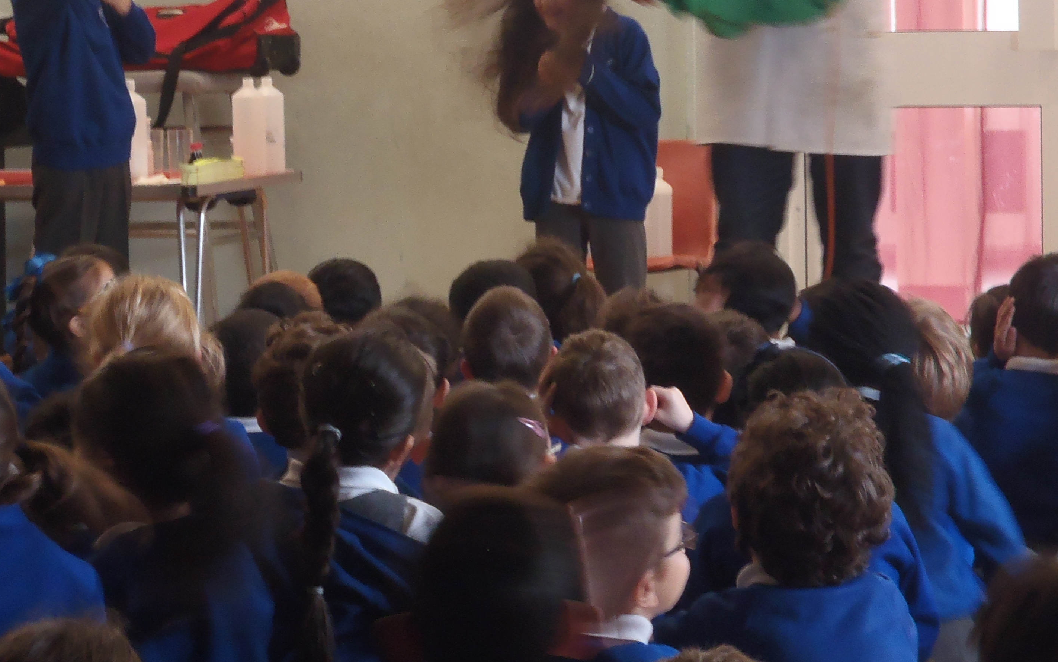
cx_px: 472
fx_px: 4700
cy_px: 82
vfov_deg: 8.0
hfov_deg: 12.8
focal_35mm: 163
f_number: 5.1
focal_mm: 18.2
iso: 200
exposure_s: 1/8
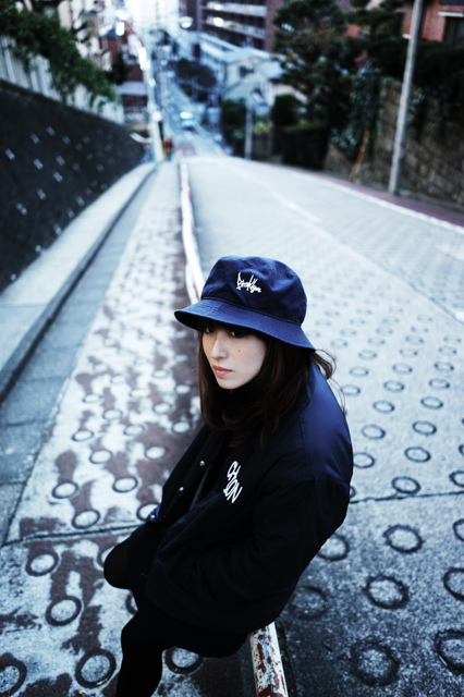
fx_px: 542
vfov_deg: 65.5
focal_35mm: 28
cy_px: 348
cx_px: 232
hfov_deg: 46.4
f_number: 2
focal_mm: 28
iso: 80
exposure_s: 1/100
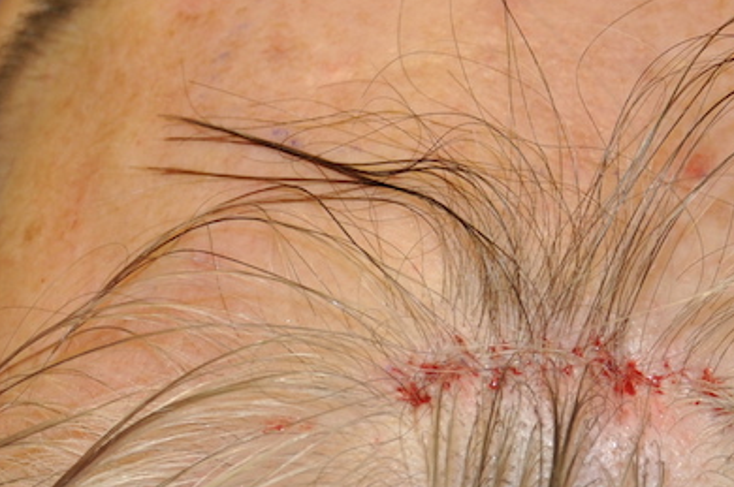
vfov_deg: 12.3
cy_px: 178
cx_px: 521
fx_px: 2257
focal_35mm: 111
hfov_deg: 18.4
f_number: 4.8
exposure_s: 1/60
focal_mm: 45
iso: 200
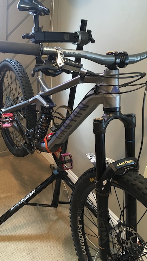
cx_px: 59
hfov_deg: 34.5
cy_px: 133
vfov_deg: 58.0
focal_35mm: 34
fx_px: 236
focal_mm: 4.15
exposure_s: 1/30
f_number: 2.2
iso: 160
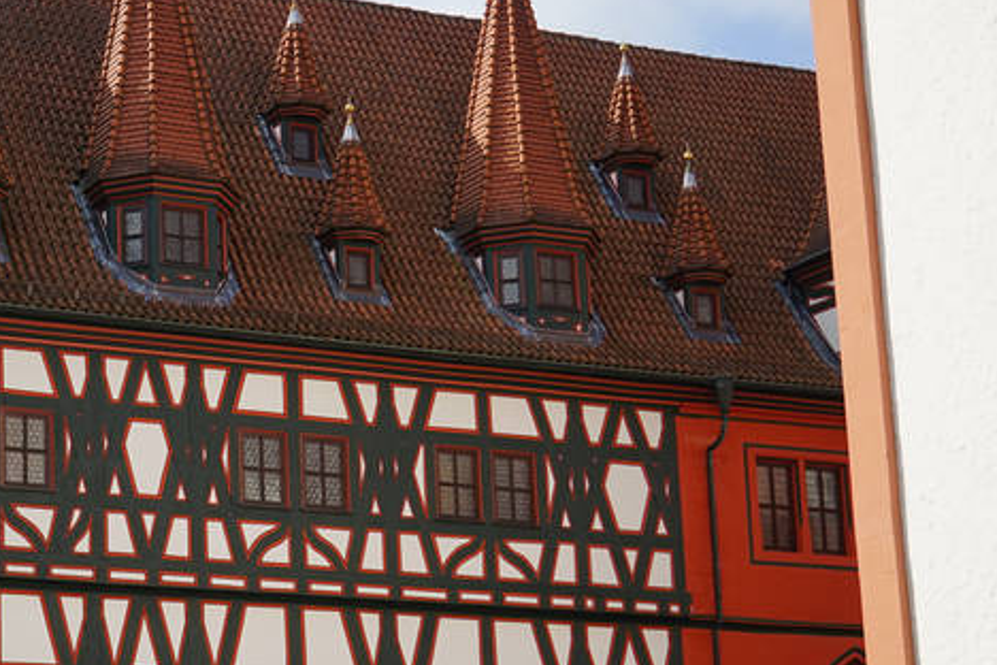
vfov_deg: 16.6
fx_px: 2271
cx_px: 43
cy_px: 450
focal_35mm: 82
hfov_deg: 23.9
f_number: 4
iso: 100
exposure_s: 1/1000
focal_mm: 32
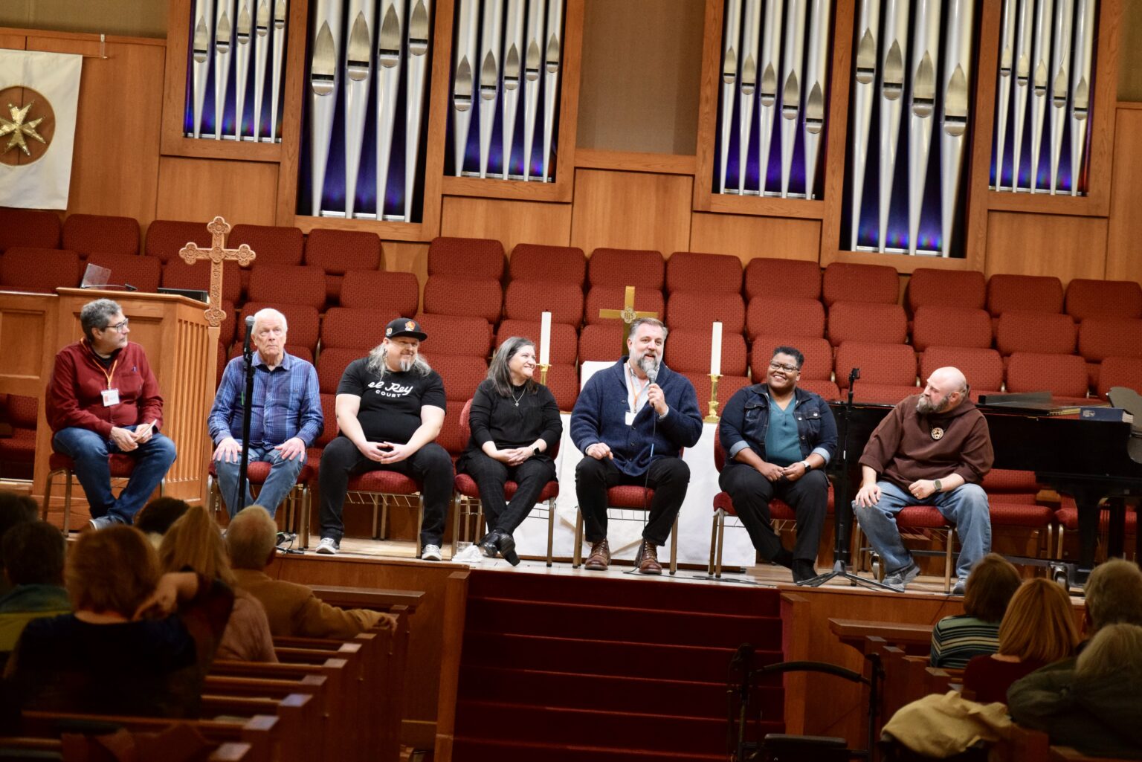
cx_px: 571
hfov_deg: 16.1
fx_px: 4045
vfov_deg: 10.8
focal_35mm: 128
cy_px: 381
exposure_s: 1/400
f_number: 4.2
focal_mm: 85
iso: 3200
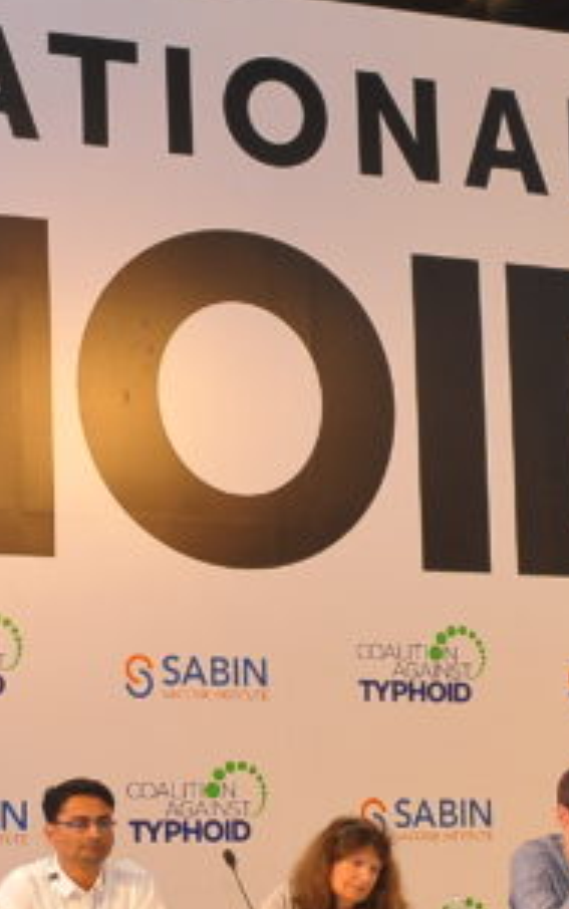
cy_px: 739
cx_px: 129
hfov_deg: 12.2
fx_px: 2652
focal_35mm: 107
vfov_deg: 19.2
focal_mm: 31
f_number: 5
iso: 2000
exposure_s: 1/100
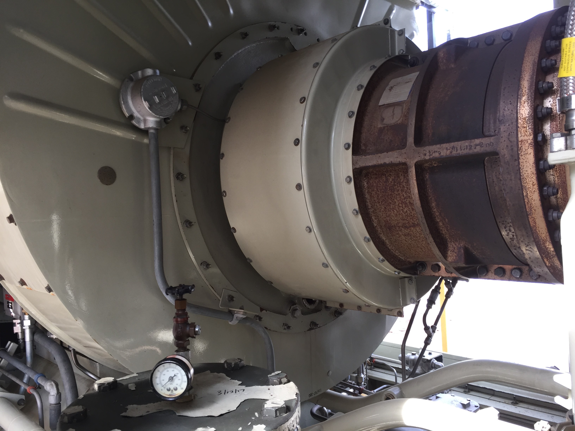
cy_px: 216
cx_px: 288
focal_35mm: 29
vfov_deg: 48.2
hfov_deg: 61.7
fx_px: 482
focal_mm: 4.15
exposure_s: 1/60
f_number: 2.2
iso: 32
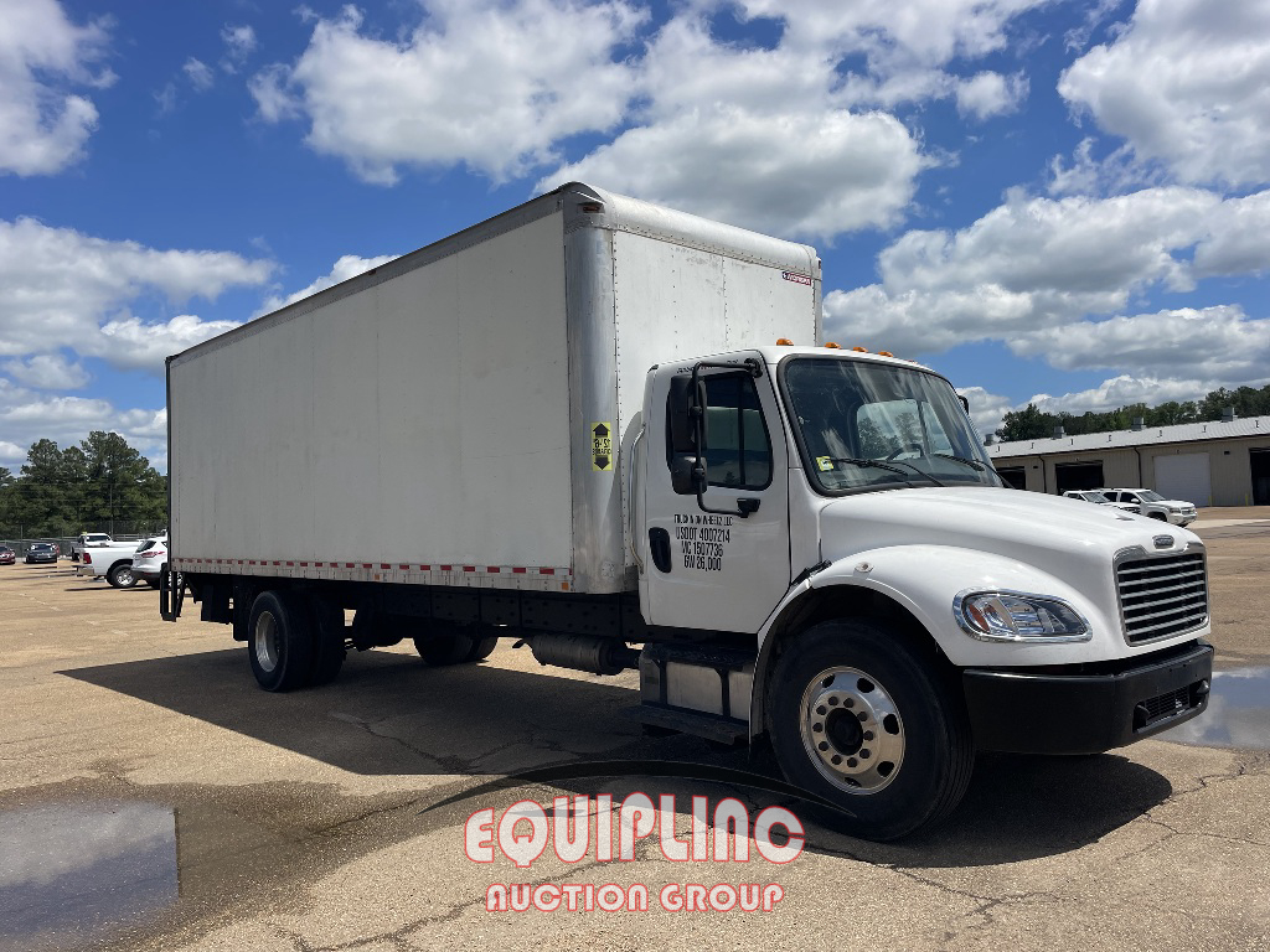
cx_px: 635
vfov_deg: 53.1
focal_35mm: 26
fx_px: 954
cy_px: 476
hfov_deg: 67.3
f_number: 1.6
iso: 32
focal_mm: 4.2
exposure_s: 1/7813
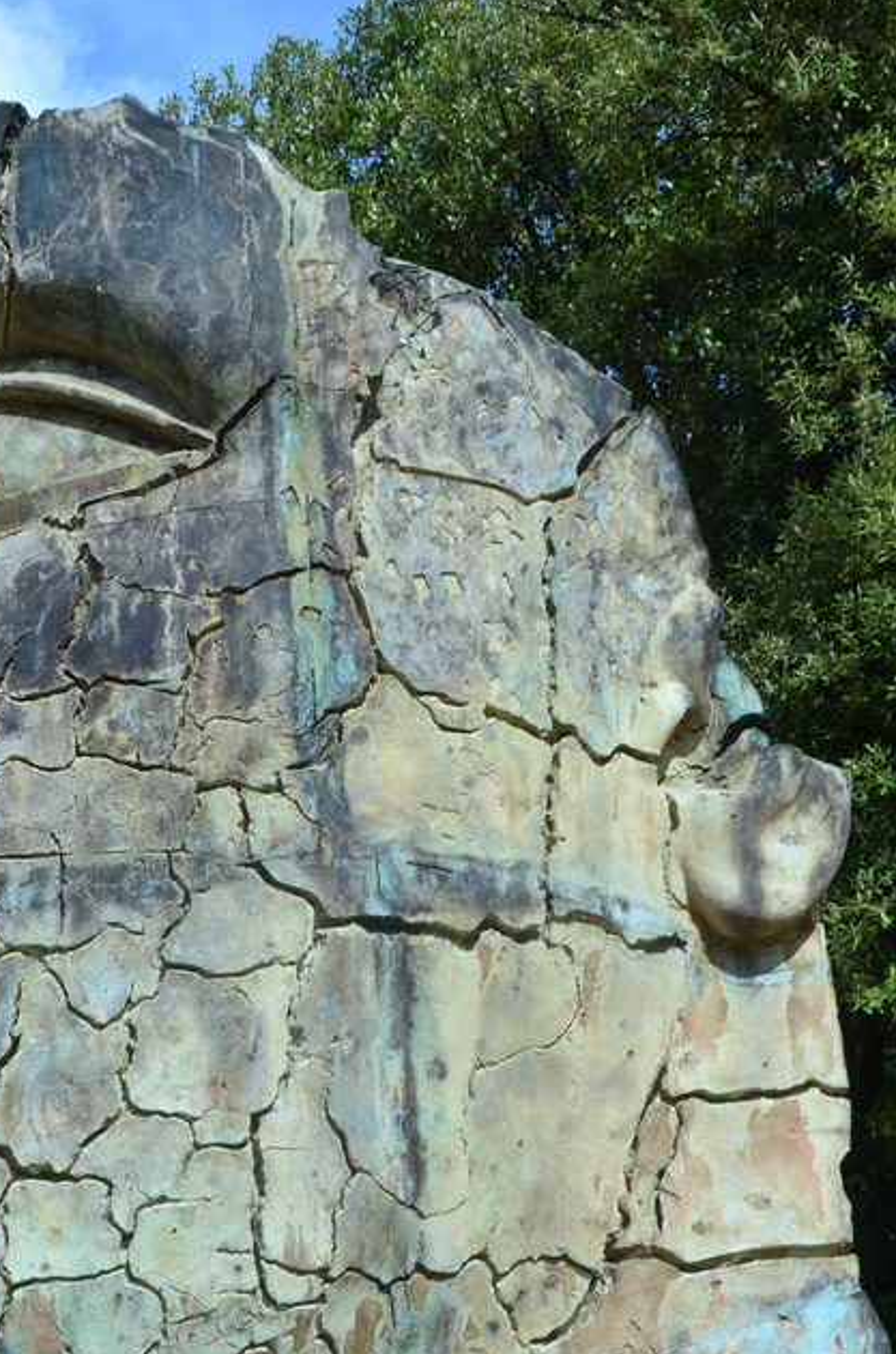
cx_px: 154
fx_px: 2701
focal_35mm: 72
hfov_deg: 18.6
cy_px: 941
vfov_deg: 27.9
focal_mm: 28
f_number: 8
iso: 100
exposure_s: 1/250
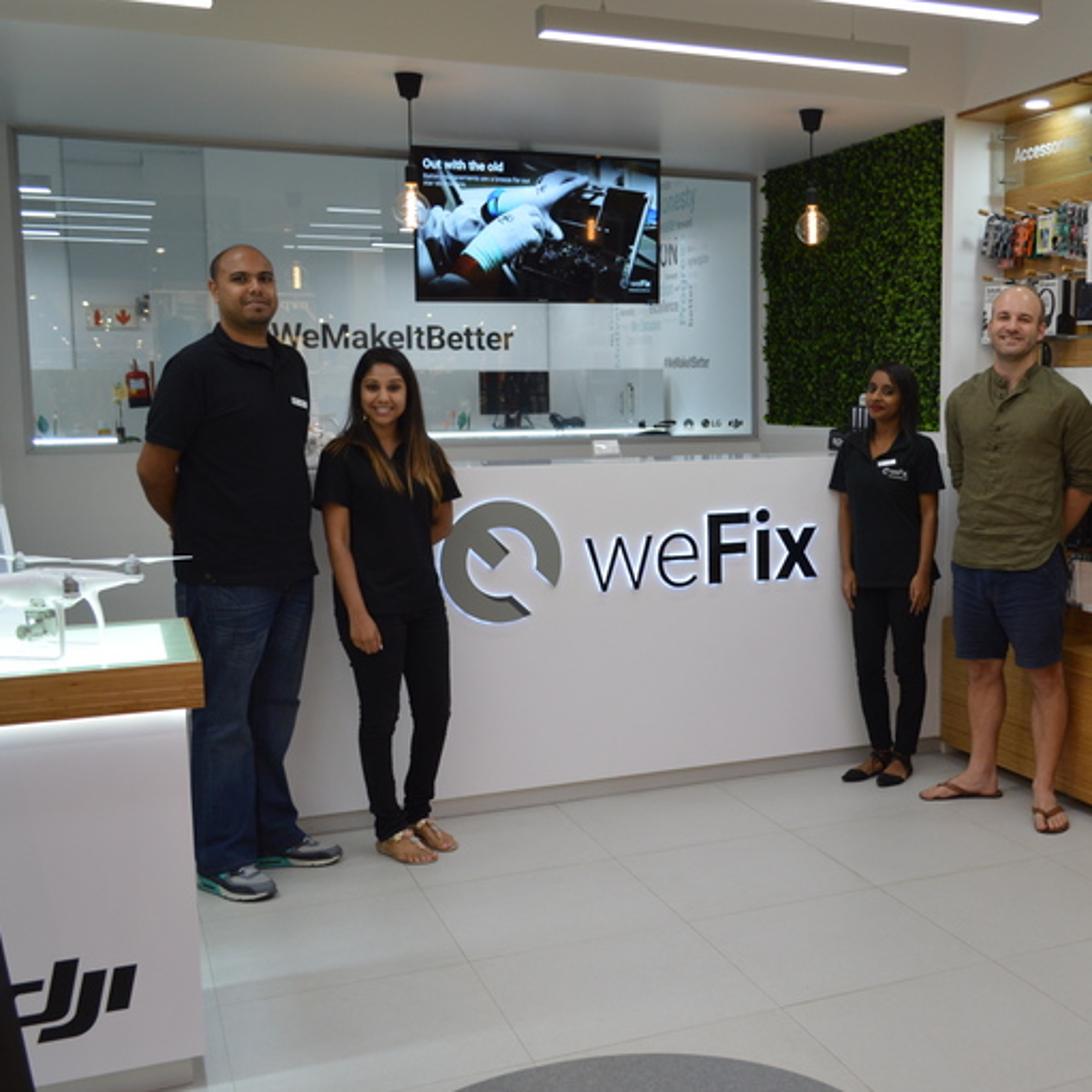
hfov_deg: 41.8
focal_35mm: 39
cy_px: 553
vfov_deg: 42.8
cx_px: 795
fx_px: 1392
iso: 400
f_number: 4.5
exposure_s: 1/80
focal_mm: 20
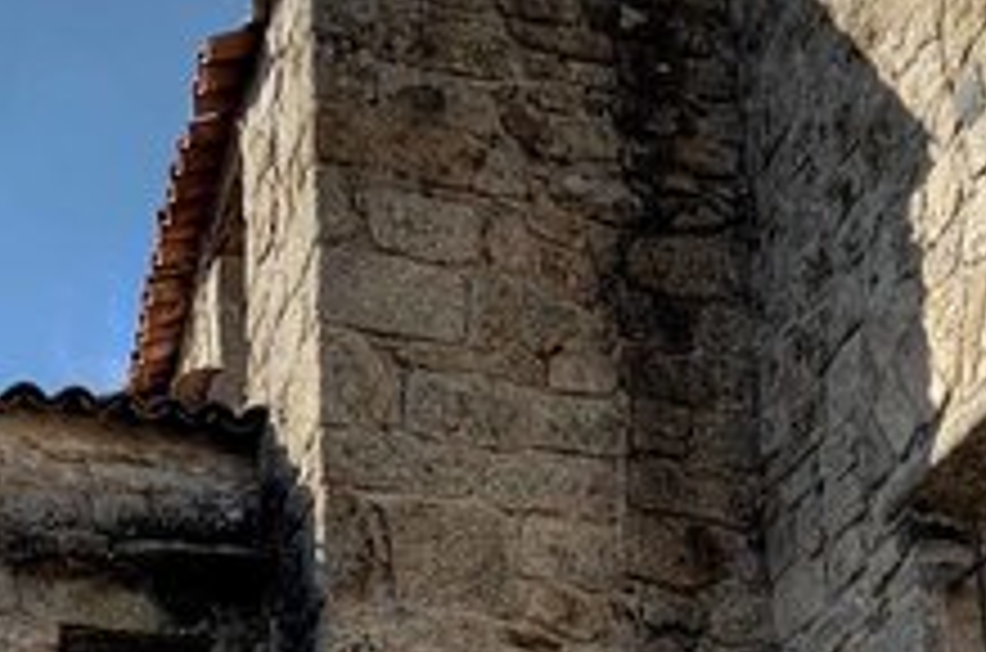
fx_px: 1749
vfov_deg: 17.6
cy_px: 1126
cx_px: 558
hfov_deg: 31.4
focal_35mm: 64
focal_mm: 14
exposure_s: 1/800
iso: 200
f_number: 5.6
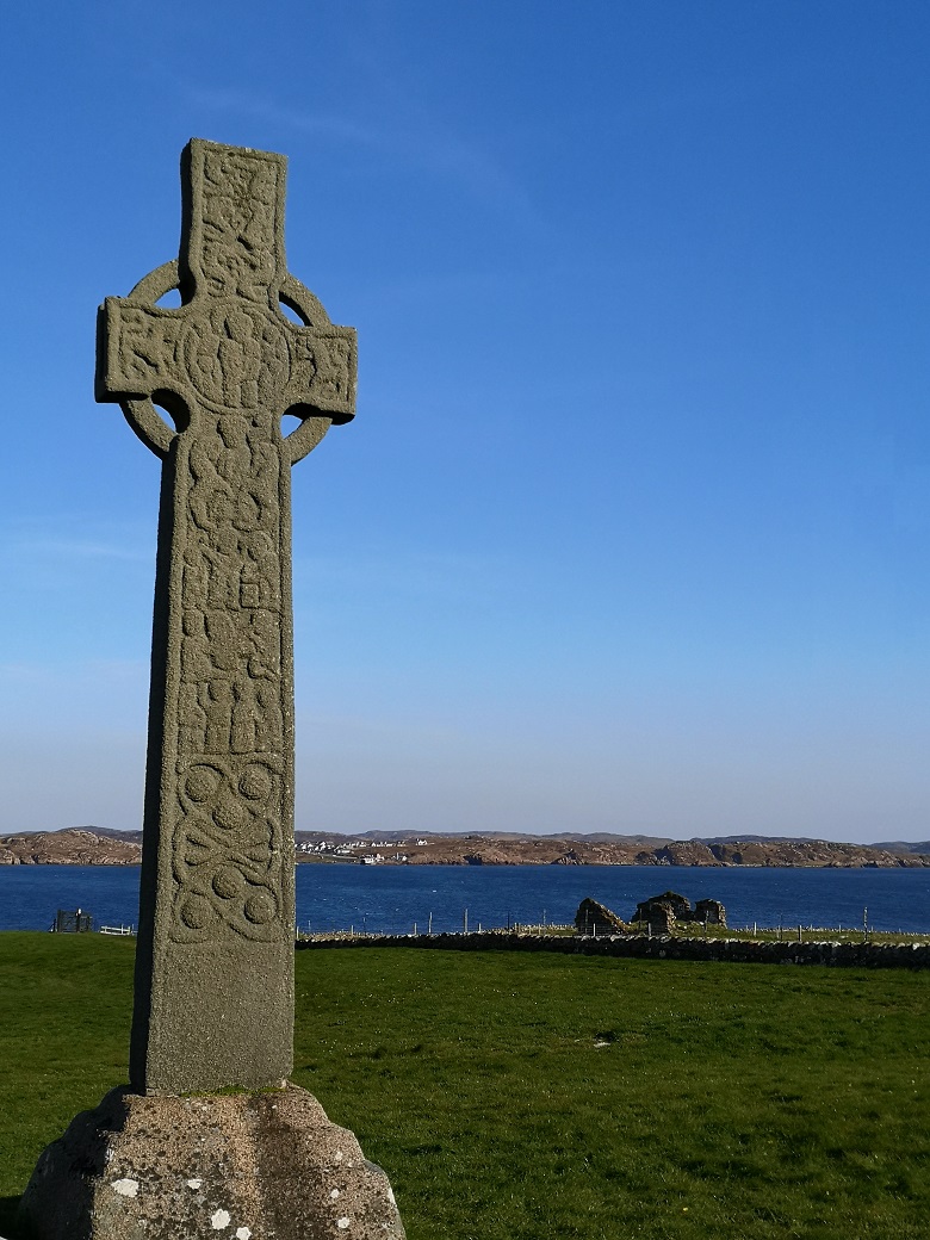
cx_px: 465
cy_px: 620
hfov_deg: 36.0
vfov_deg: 46.8
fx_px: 1433
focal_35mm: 40
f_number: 1.8
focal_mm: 3.95
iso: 50
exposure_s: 1/3155
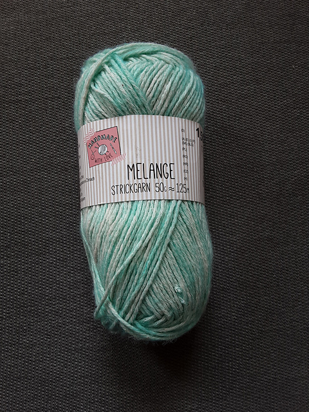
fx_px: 333
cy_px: 206
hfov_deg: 49.7
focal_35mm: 28
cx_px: 154
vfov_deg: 63.4
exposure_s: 1/100
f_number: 1.9
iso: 40
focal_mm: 2.9
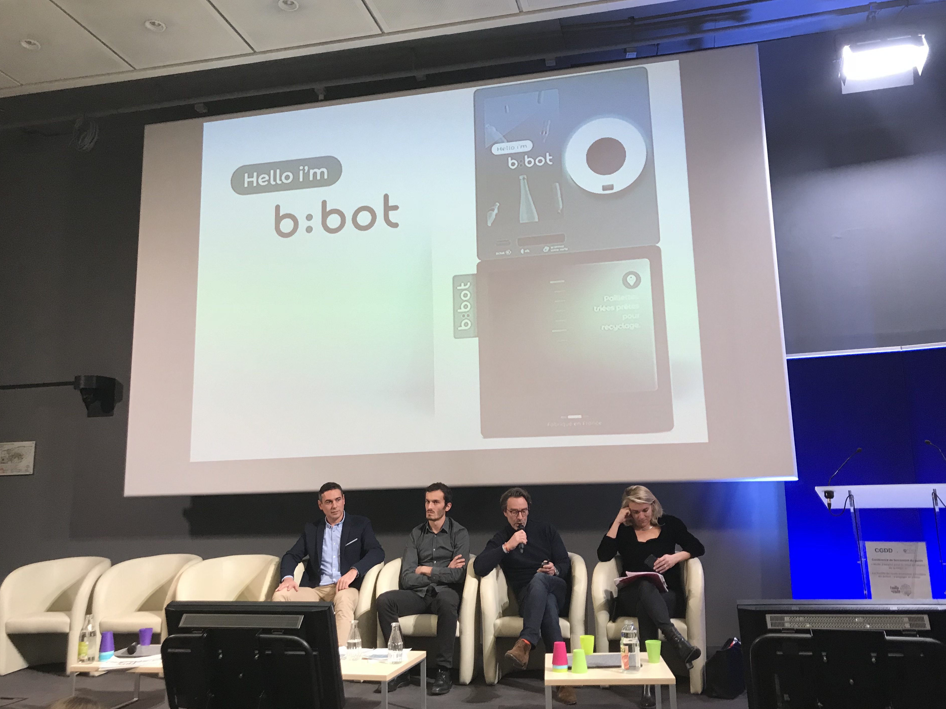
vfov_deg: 46.8
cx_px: 478
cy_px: 335
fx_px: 820
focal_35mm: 30
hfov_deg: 60.0
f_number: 1.8
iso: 32
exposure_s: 1/25
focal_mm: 3.99
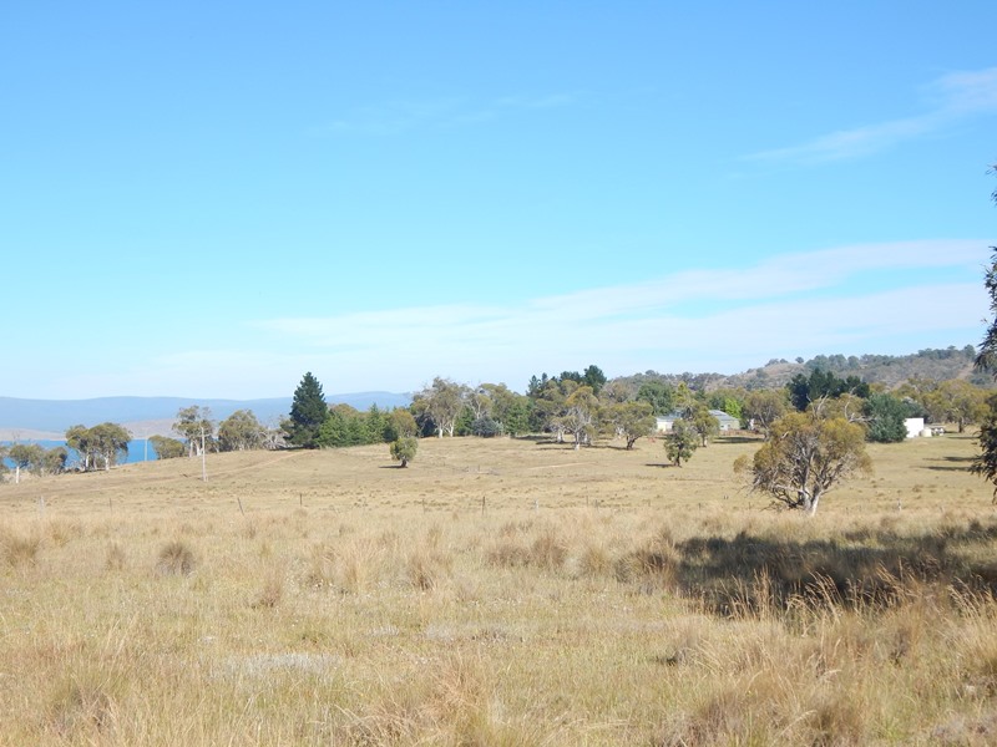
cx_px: 498
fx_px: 1555
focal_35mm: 54
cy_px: 374
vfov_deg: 27.0
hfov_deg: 35.5
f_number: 3.8
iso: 125
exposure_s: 1/800
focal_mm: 9.7
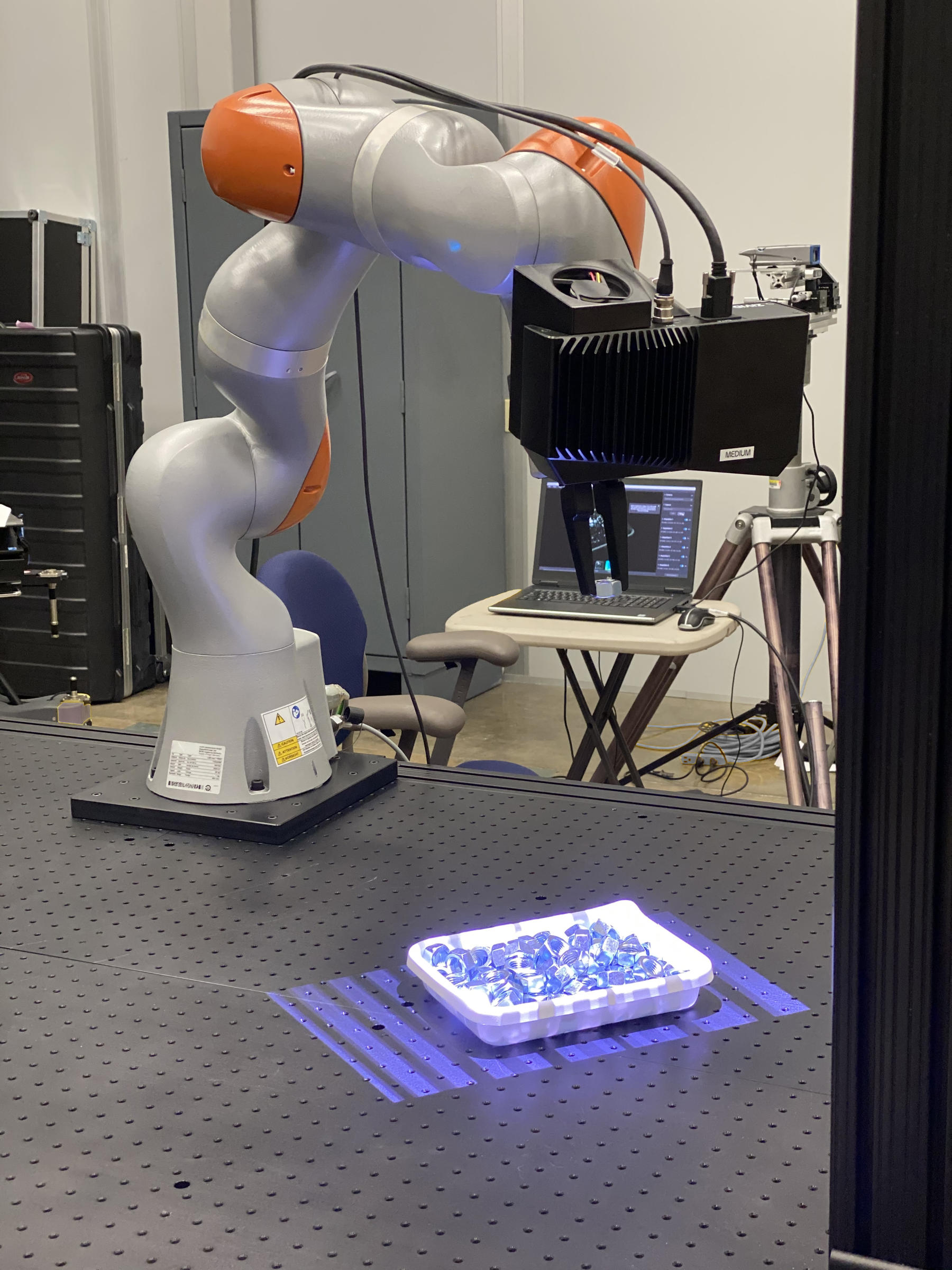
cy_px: 635
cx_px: 476
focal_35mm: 52
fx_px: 1907
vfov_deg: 36.8
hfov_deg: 28.0
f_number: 2
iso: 125
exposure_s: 1/60
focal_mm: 6
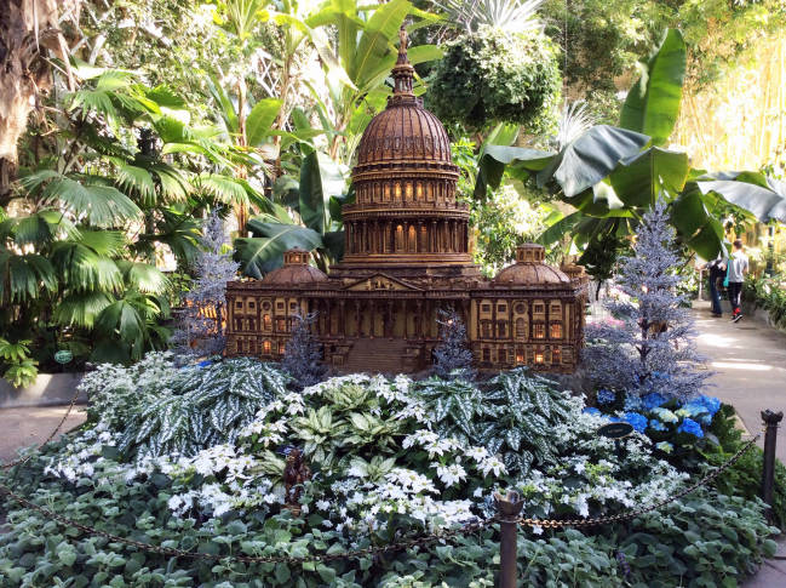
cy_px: 294
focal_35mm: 32
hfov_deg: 56.9
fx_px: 726
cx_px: 393
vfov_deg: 44.1
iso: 40
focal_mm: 3.3
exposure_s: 1/60
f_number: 2.4
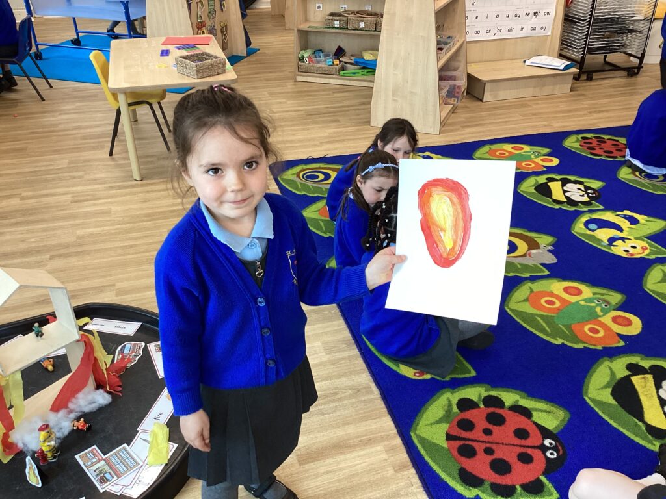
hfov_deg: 58.4
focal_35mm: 31
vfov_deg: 45.4
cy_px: 250
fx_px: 596
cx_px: 333
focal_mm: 3.3
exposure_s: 1/50
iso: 100
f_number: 2.4
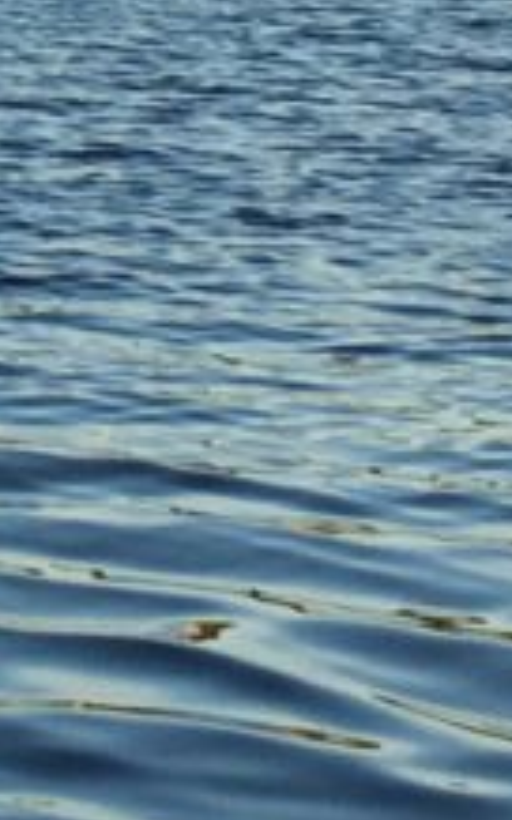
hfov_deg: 5.9
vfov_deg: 9.4
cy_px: -466
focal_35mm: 217
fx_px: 4851
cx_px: -553
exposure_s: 1/927
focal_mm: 4.15
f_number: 2.2
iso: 25
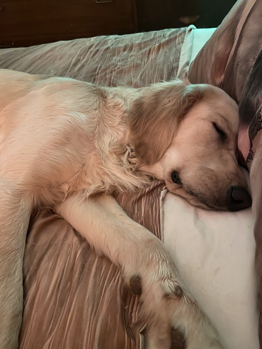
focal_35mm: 28
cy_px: 183
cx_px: 130
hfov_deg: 49.8
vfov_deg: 63.4
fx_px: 283
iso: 500
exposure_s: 1/10
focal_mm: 4.25
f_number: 1.8
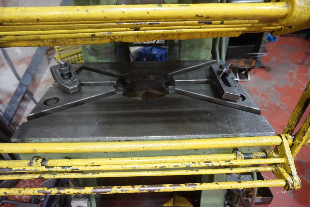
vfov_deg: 53.1
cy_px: 104
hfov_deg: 73.7
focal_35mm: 24
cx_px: 155
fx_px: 207
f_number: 3.5
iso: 3200
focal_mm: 16
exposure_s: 1/125
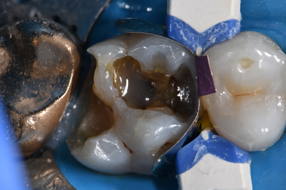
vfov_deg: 8.7
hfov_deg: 13.1
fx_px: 1247
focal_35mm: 157
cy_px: 95
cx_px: 143
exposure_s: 1/160
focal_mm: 105
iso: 200
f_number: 32
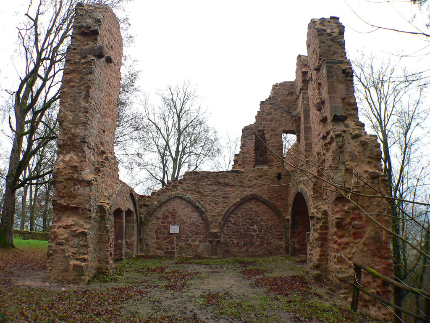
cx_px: 215
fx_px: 447
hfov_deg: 51.4
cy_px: 162
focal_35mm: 36
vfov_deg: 39.7
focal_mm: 6
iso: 100
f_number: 2.8
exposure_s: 1/60
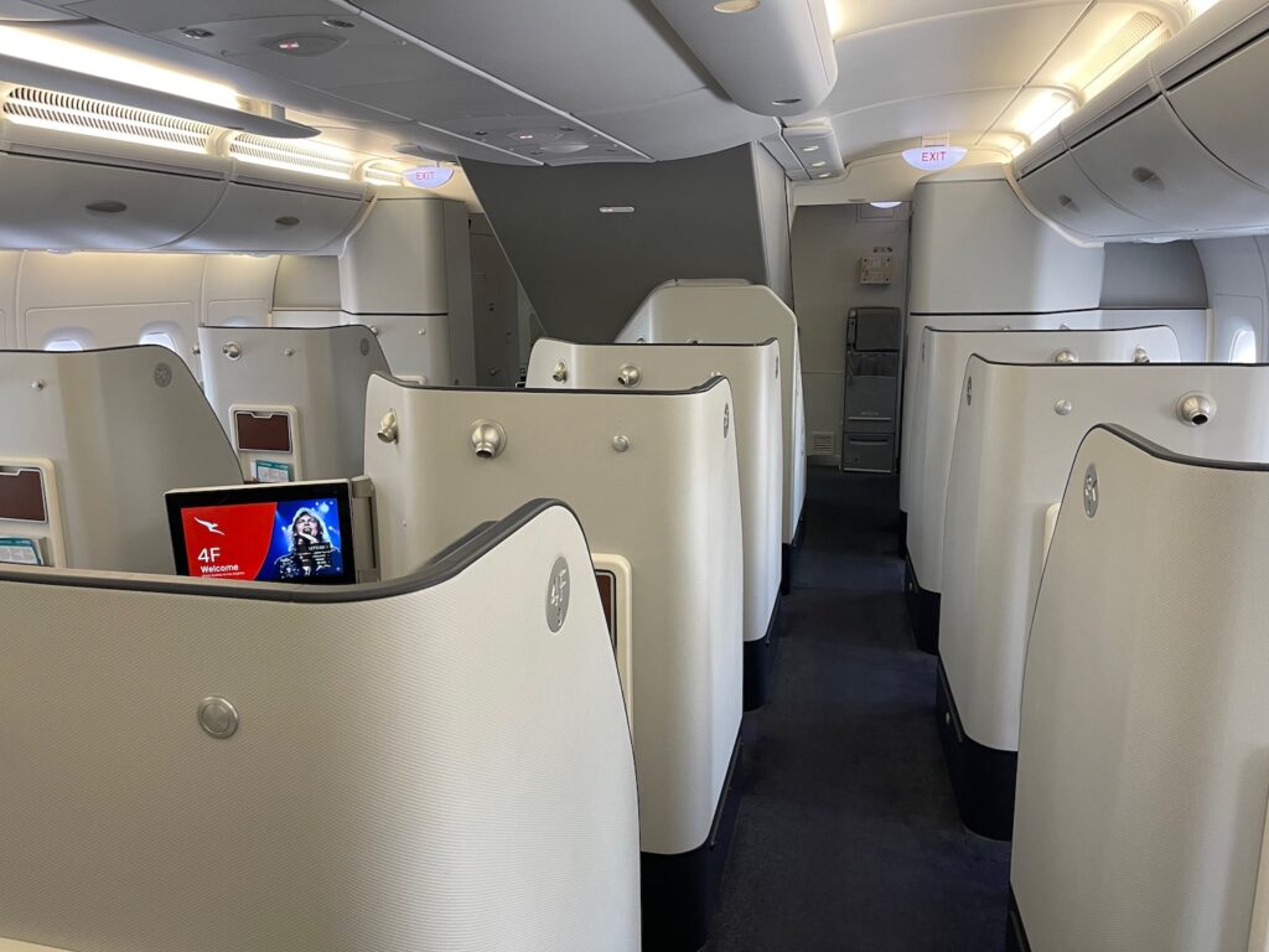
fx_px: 953
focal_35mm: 26
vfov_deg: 53.1
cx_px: 634
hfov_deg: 67.3
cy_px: 476
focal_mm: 5.1
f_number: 1.6
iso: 125
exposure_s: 1/78
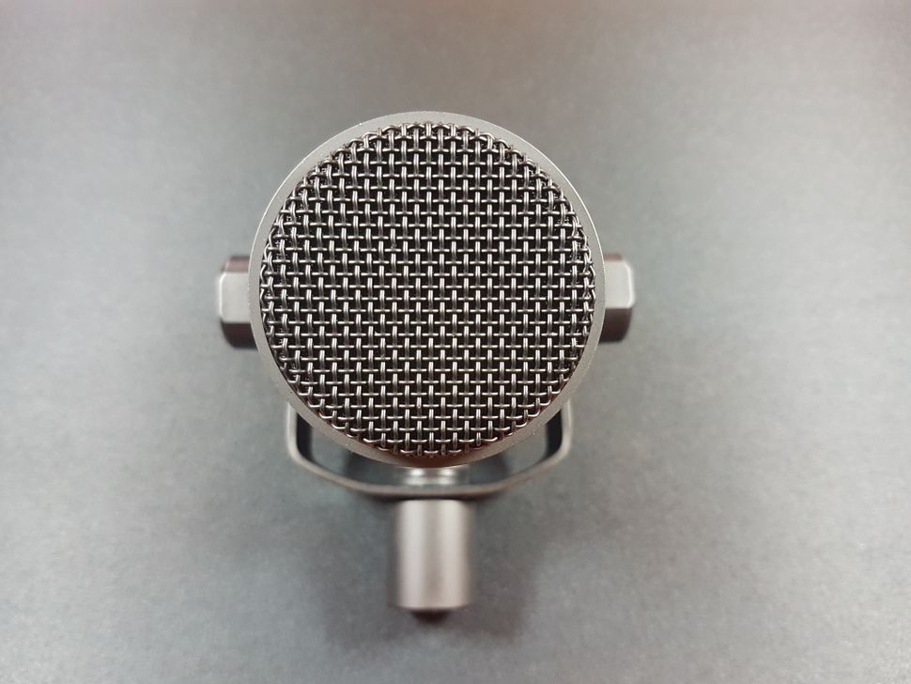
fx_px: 684
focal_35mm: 26
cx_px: 456
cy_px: 342
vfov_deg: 53.1
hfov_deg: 67.3
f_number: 1.7
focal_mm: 4.2
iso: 200
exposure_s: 1/10
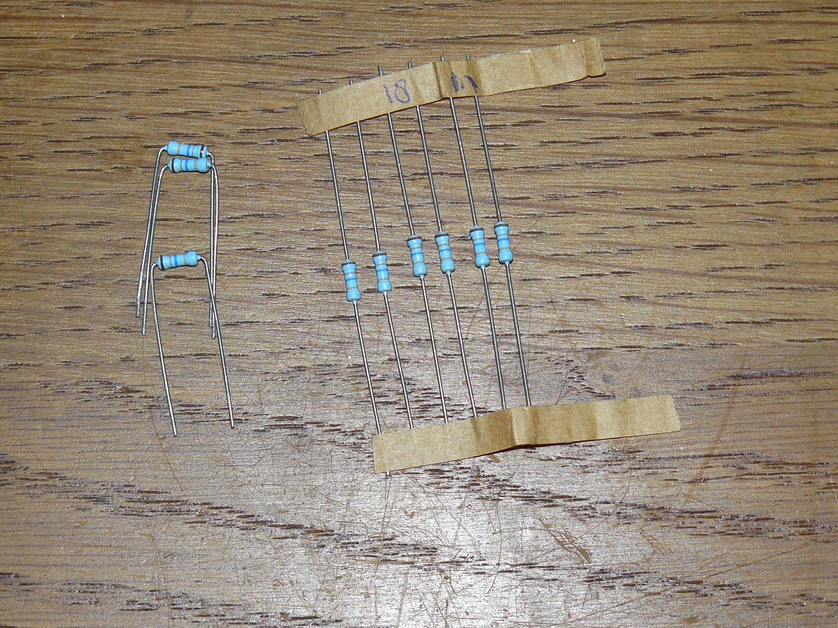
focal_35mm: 131
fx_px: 3171
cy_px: 314
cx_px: 419
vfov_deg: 11.3
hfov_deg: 15.1
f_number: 3.2
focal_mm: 14.5
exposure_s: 1/30
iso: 100
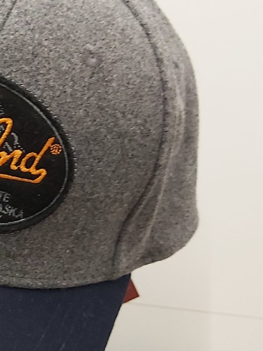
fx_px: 638
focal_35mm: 63
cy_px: 226
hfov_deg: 21.8
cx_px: -39
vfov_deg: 30.5
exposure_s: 1/33
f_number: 1.7
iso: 250
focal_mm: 3.92
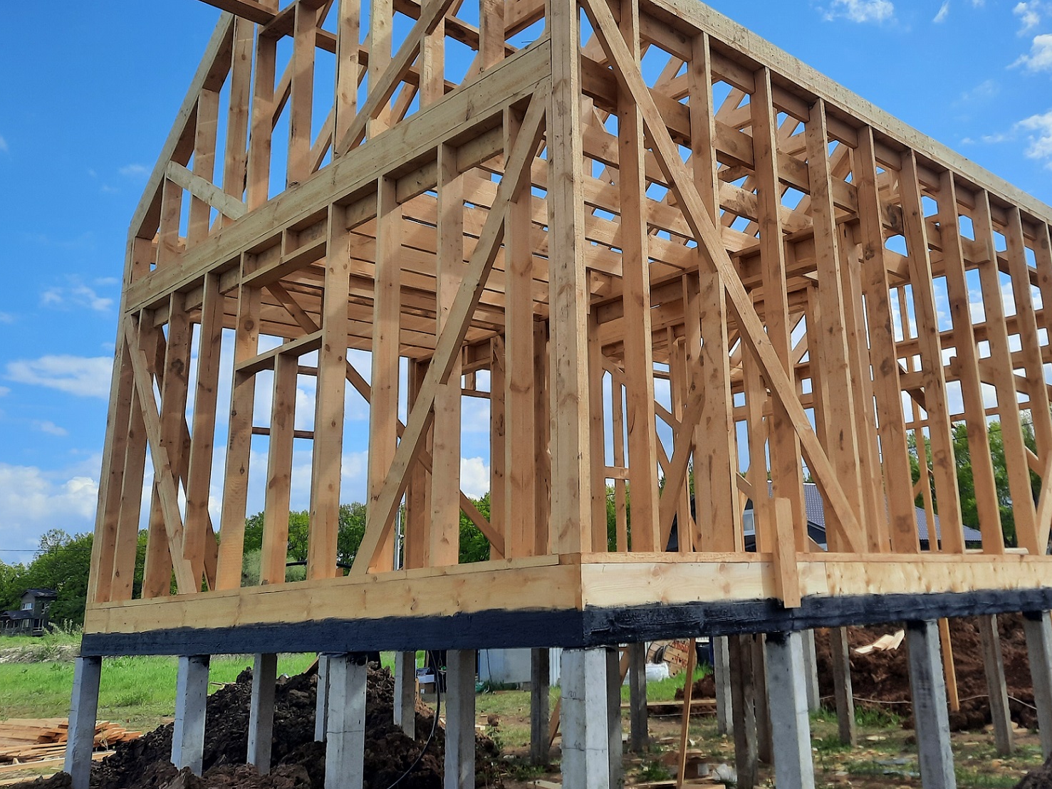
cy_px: 304
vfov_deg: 42.7
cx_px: 661
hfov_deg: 54.7
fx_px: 1003
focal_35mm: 33
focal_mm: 4.6
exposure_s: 1/1106
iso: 32
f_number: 2
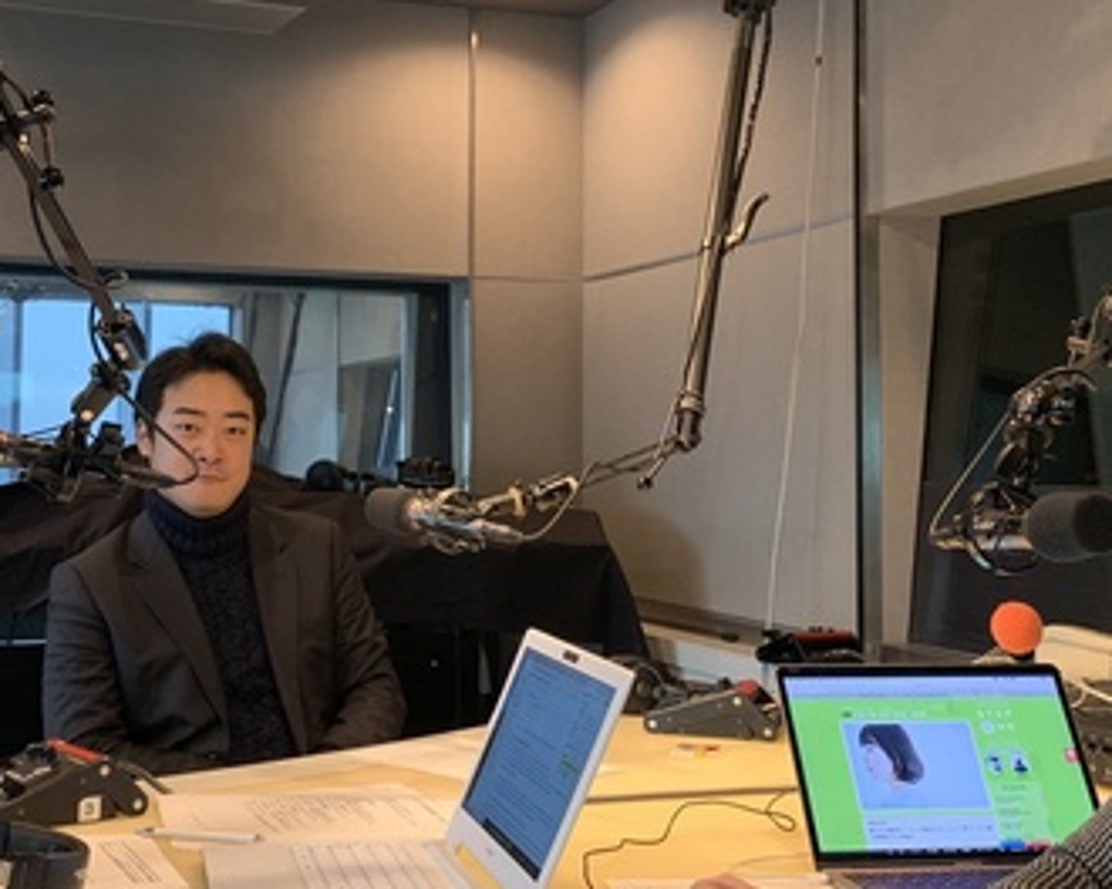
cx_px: 381
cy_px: 350
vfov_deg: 30.2
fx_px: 1646
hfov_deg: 37.0
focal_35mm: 50
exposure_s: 1/69
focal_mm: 4.25
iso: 100
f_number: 1.8
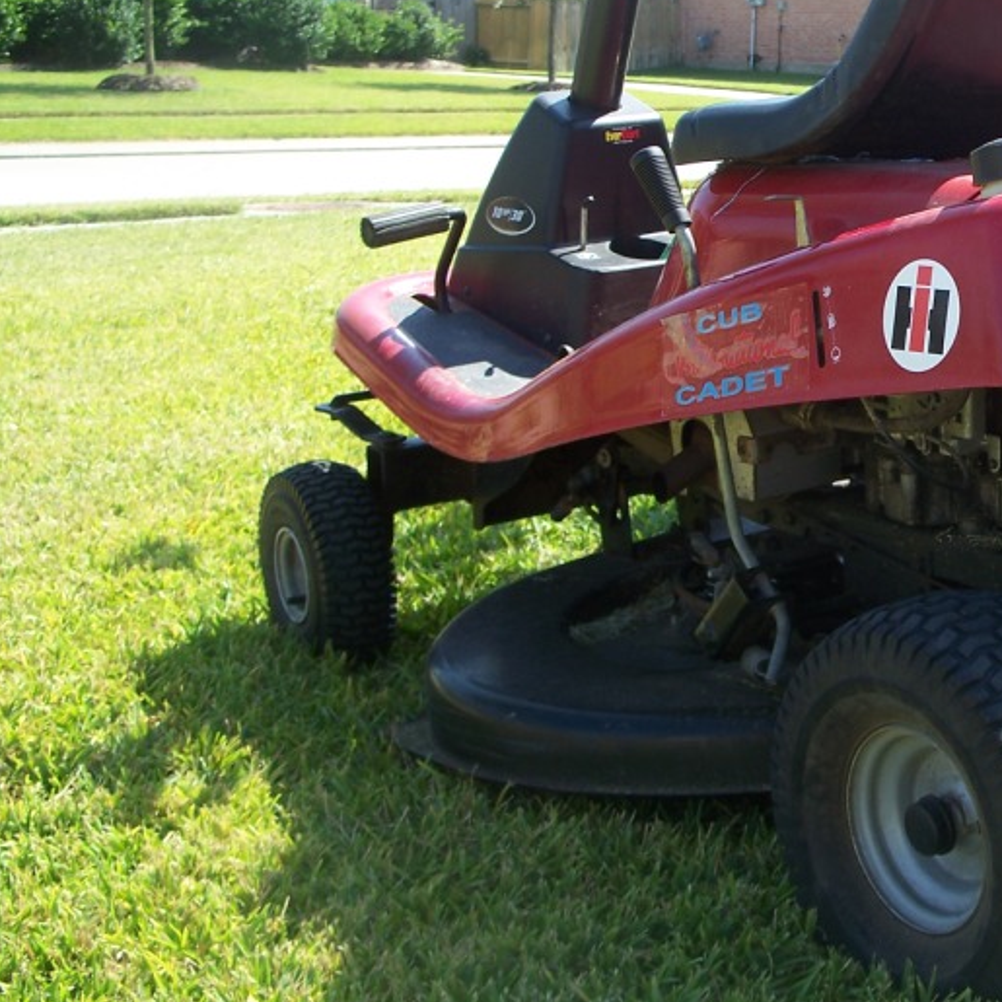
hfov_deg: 25.4
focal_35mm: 65
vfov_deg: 26.4
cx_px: 963
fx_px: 2129
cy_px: 411
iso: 64
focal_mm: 7.8
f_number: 2.8
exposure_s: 1/320
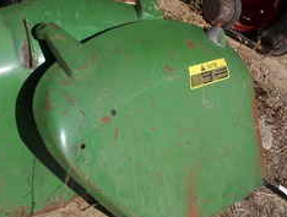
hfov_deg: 33.6
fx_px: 474
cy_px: 99
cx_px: 118
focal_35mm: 57
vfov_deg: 25.8
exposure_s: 1/350
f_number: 8
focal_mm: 6
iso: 100
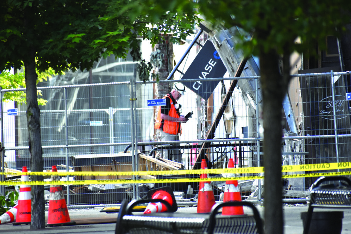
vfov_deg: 3.1
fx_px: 4388
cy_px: 117
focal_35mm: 450
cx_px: 176
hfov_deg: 4.6
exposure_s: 1/500
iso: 1100
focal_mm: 300
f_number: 6.3
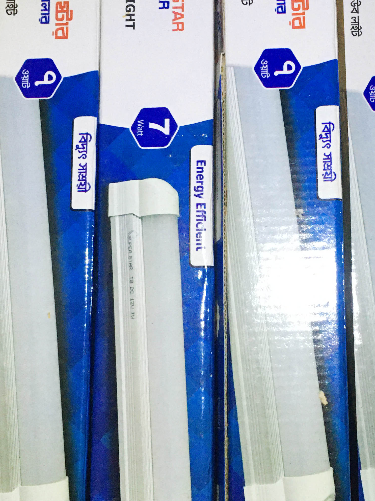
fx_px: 852
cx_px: 311
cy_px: 241
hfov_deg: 24.3
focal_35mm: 59
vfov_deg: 32.7
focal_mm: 4.15
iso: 200
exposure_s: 1/25
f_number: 2.2
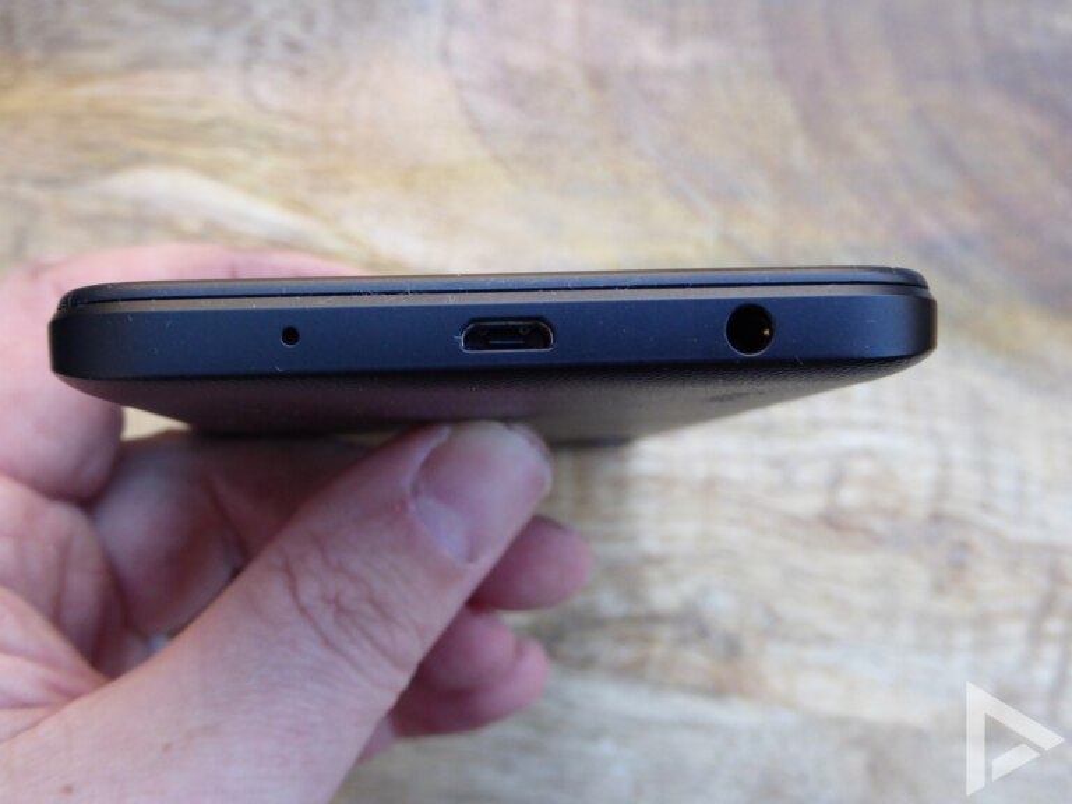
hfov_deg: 38.9
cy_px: 402
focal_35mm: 49
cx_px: 536
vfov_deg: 29.7
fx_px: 1517
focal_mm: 8.4
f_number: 4
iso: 400
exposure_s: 1/60
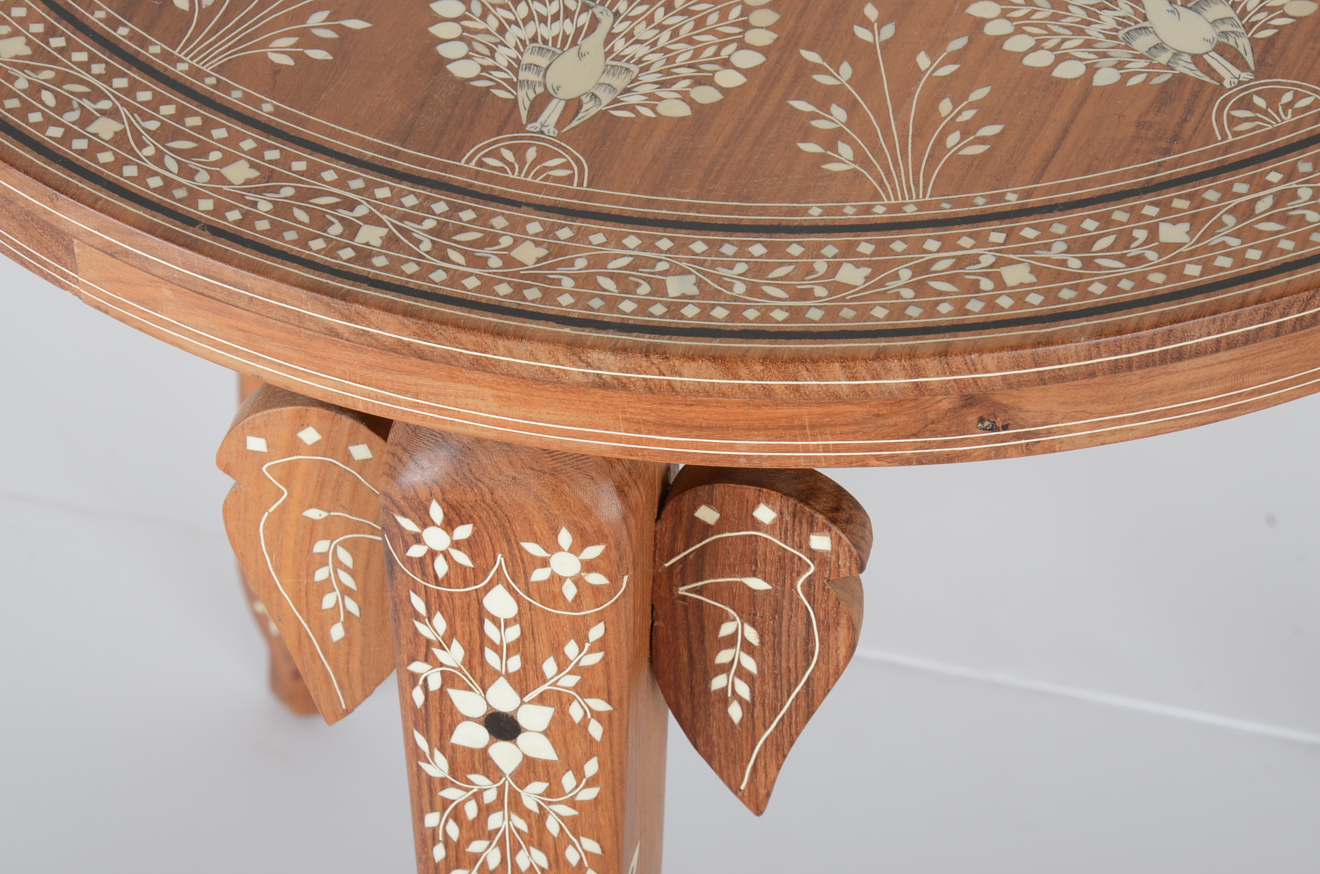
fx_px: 5763
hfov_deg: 13.1
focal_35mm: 158
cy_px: 437
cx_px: 660
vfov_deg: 8.7
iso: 125
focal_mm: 105
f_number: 13
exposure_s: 1/160
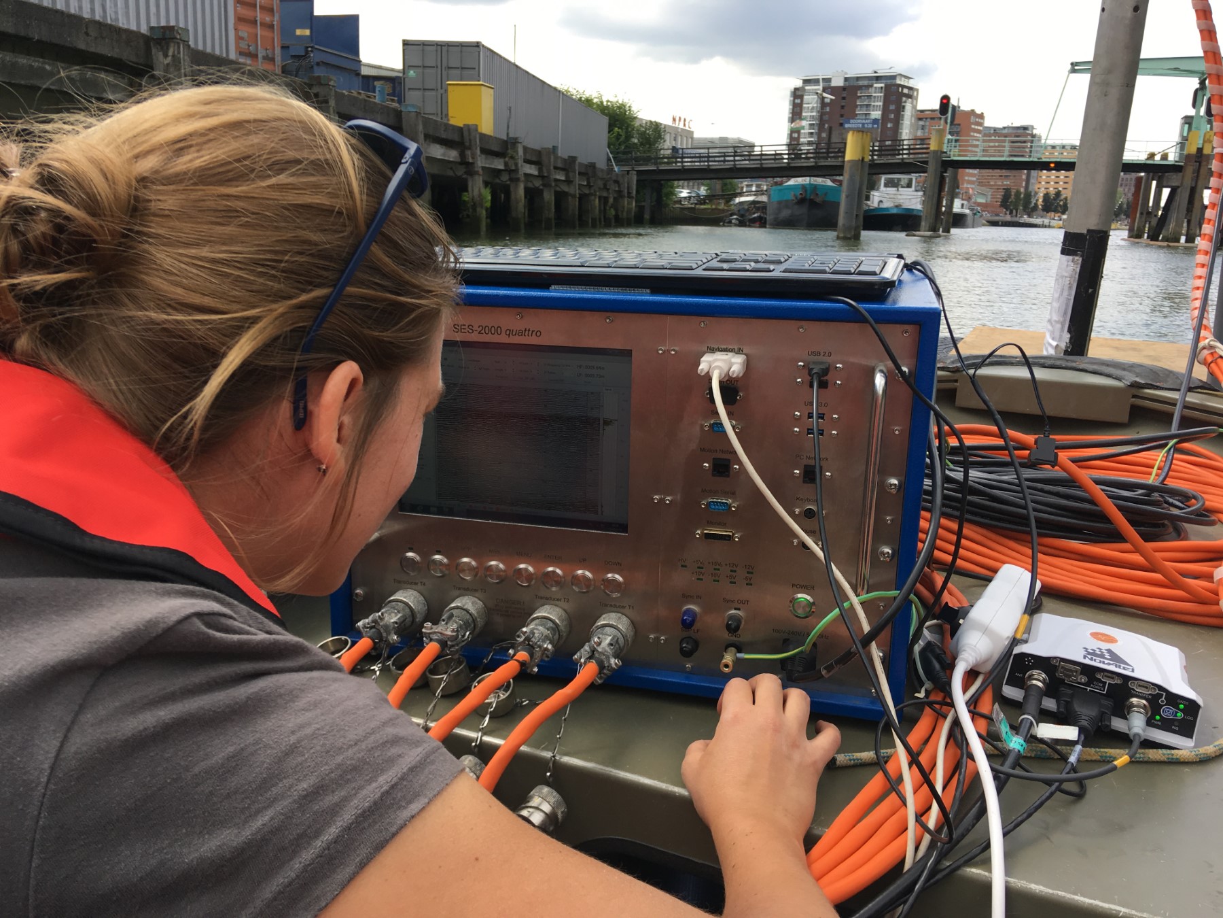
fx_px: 1025
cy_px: 459
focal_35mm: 29
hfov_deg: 61.7
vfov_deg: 48.2
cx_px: 612
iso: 25
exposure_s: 1/490
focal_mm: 4.15
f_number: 2.2
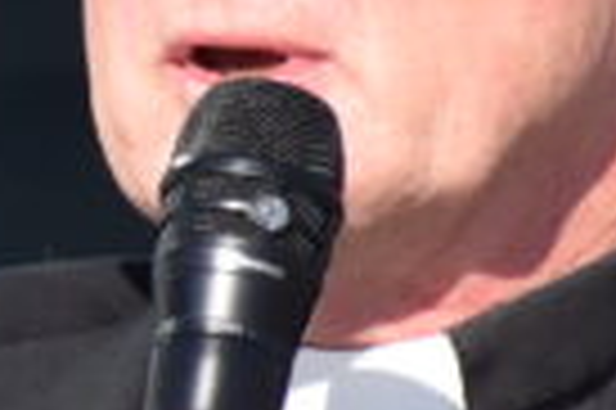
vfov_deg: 0.5
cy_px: 45
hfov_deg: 0.8
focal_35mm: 2570
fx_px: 43923
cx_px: -400
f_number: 5.6
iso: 400
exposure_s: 1/2000
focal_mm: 220
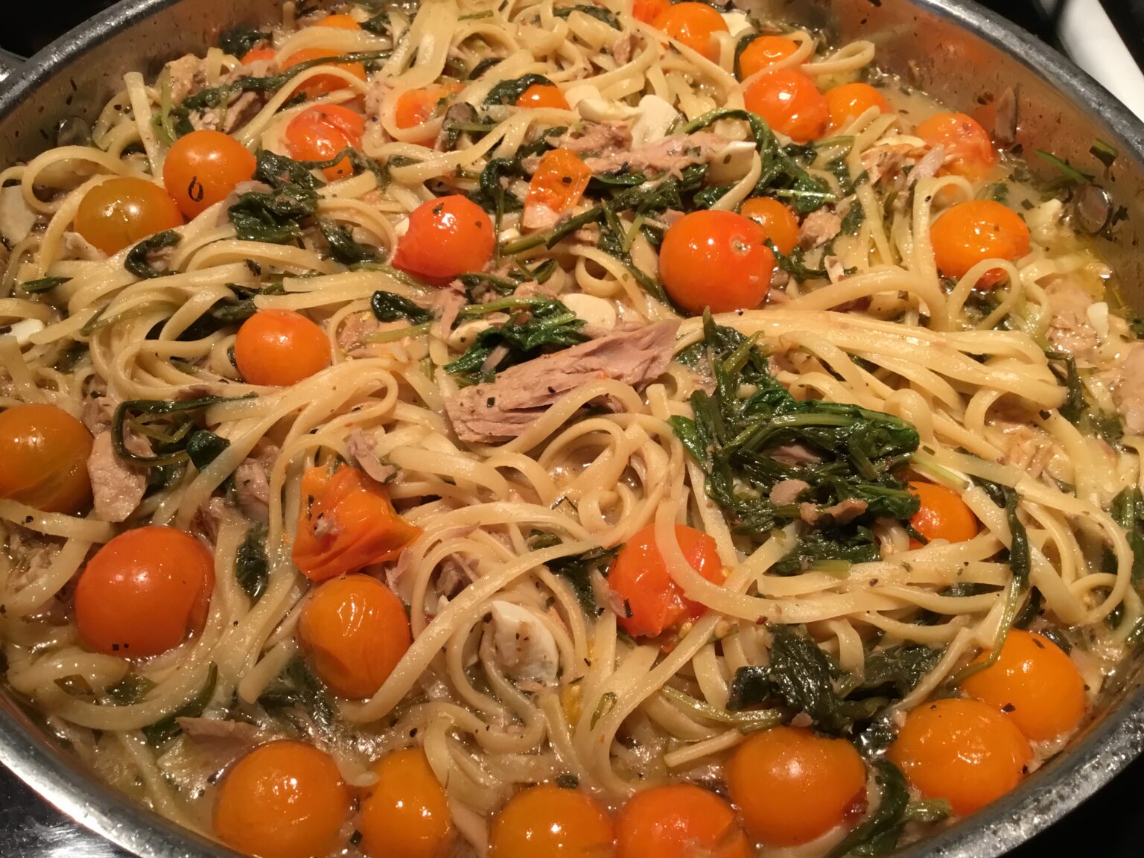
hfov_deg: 58.4
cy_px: 429
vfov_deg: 45.4
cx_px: 572
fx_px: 1024
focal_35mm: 31
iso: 50
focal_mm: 3.3
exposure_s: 1/30
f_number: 2.4
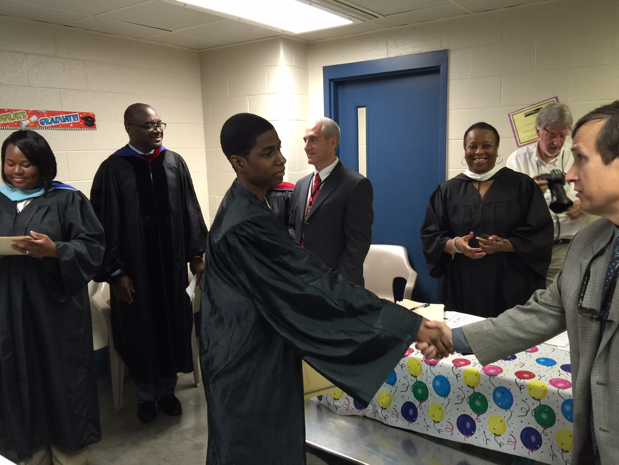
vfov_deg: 48.2
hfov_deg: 61.7
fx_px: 519
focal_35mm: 29
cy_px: 232
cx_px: 310
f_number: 2.2
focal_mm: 4.15
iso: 80
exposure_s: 1/15
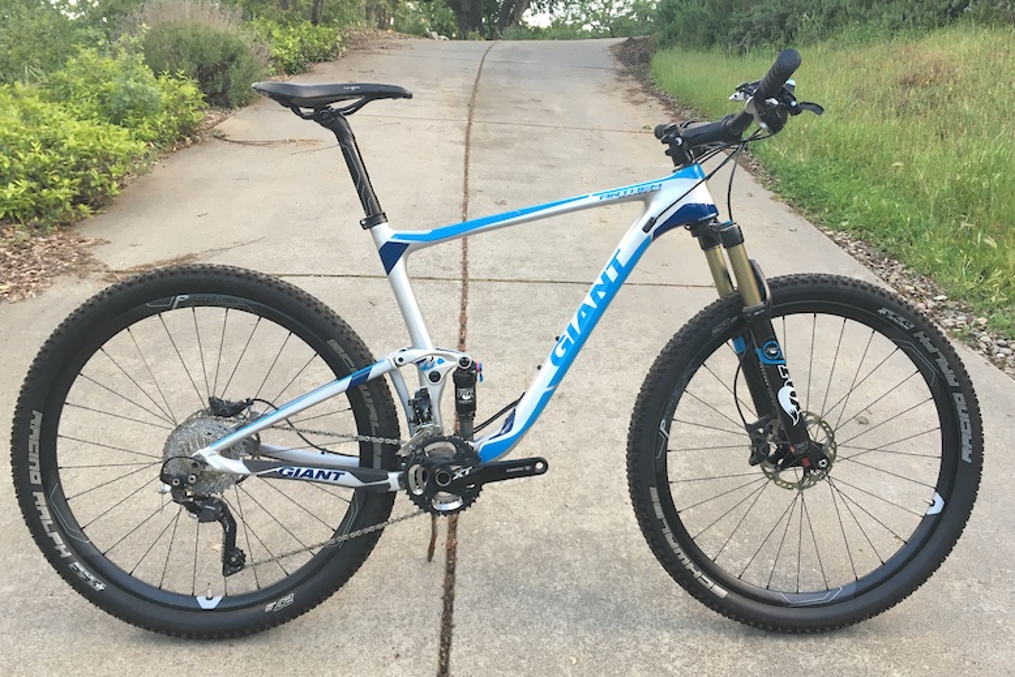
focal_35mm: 31
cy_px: 342
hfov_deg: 60.3
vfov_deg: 42.3
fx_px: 874
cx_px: 515
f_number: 2.2
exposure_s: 1/40
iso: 25
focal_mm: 4.15
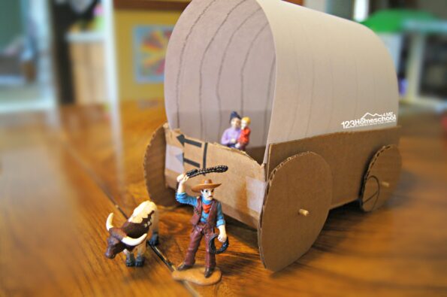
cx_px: 224
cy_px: 148
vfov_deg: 43.5
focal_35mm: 30
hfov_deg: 62.0
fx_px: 372
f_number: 4
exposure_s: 1/100
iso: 1600
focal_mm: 20
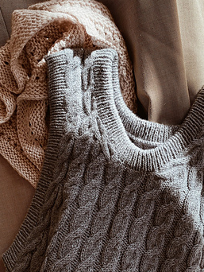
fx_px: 298
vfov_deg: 48.5
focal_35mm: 38
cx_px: 125
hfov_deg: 37.6
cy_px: 171
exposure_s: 1/1053
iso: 32
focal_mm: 4.25
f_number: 1.8
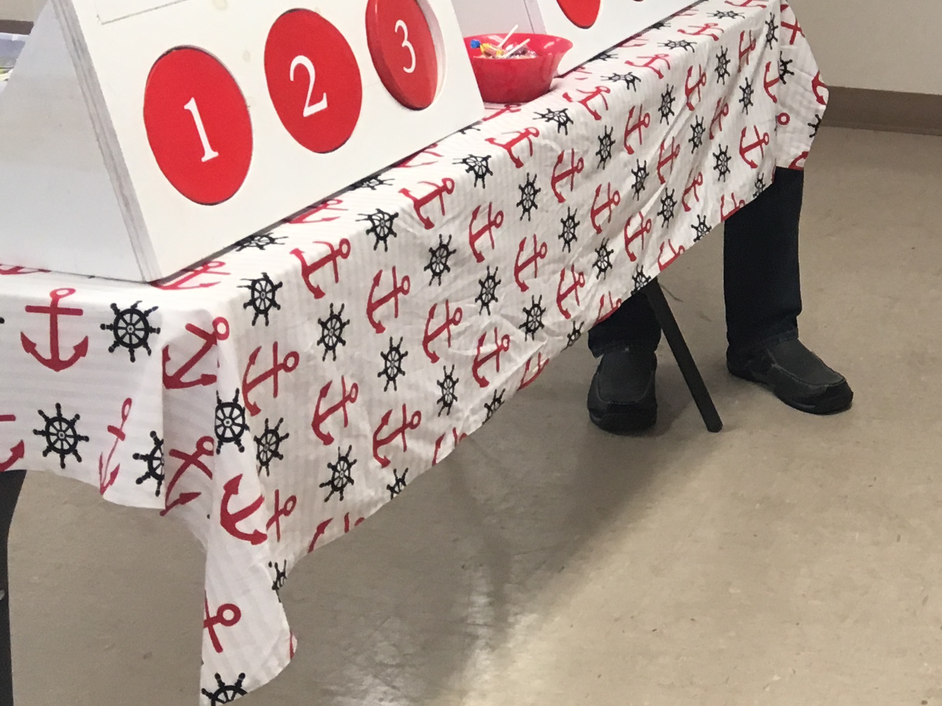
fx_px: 2041
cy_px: -74
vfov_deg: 18.8
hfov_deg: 24.1
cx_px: 1064
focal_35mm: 75
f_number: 2.2
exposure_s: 1/30
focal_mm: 4.15
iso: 40
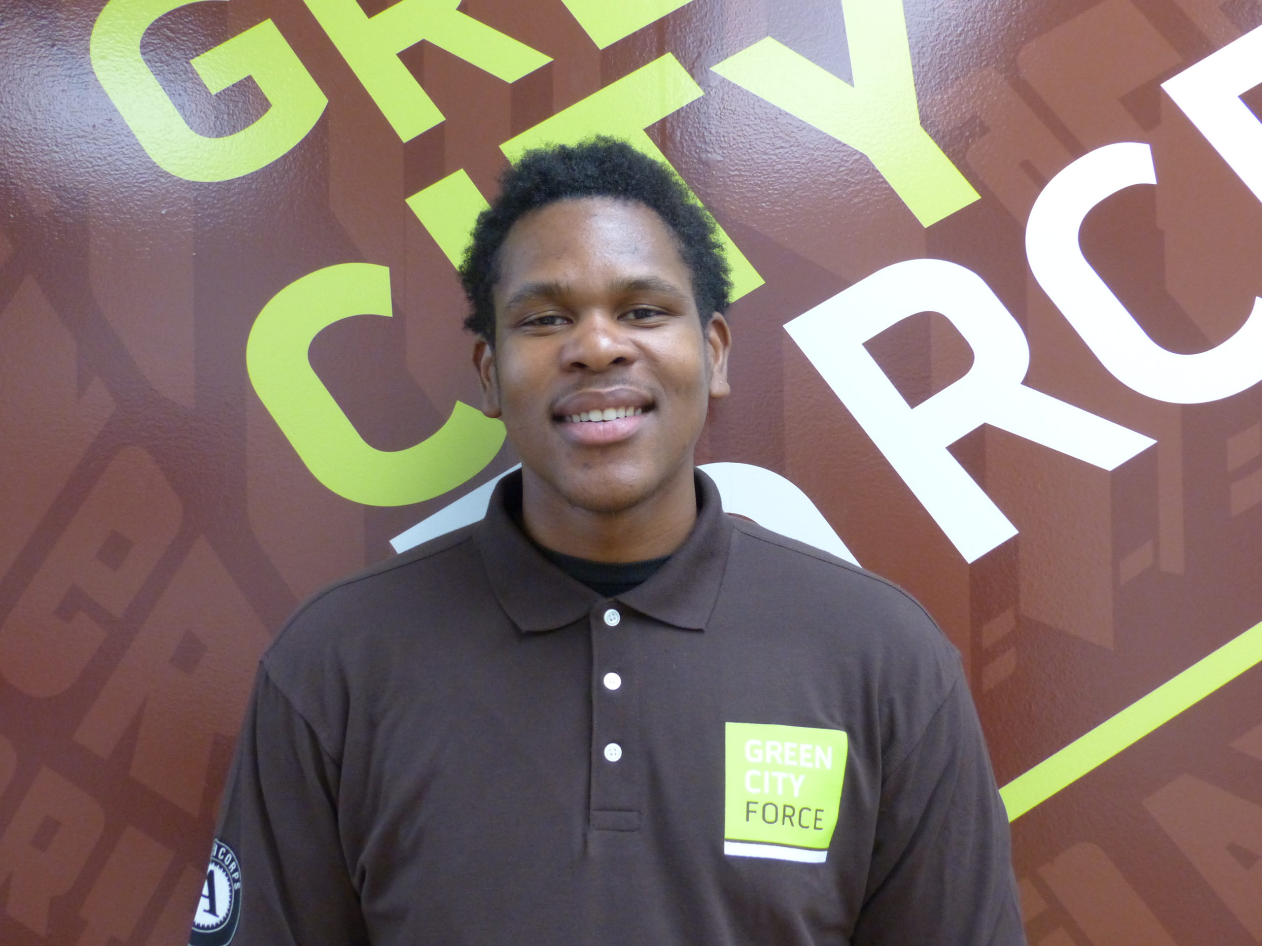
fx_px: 1713
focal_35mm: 47
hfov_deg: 40.4
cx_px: 631
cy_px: 473
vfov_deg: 30.9
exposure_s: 1/30
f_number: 2.8
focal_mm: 8.4
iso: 400
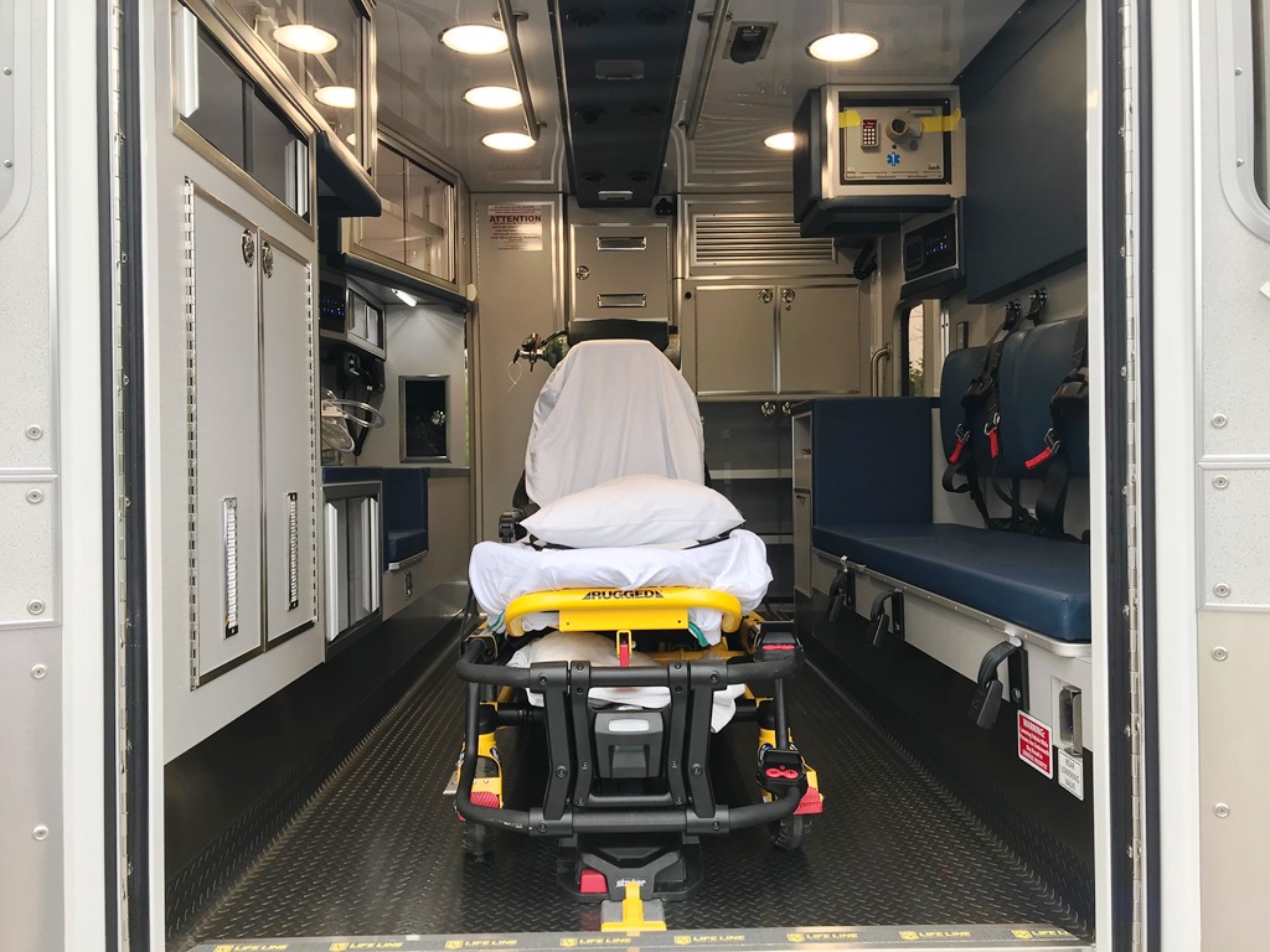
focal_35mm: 28
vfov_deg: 49.7
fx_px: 1027
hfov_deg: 63.4
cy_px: 476
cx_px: 635
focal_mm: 3.99
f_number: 1.8
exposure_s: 1/151
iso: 20
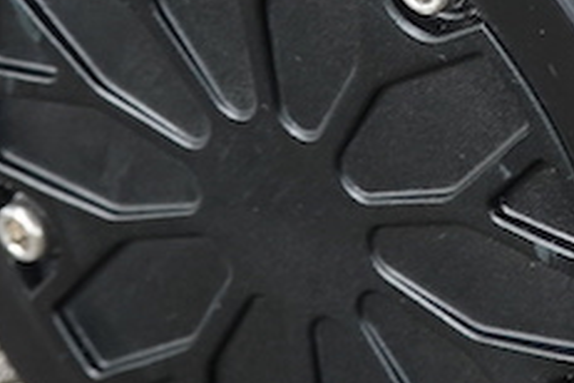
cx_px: 977
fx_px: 5740
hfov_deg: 5.6
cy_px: -203
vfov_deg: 3.8
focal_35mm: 360
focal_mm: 22.92
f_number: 4
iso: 160
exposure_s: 1/80
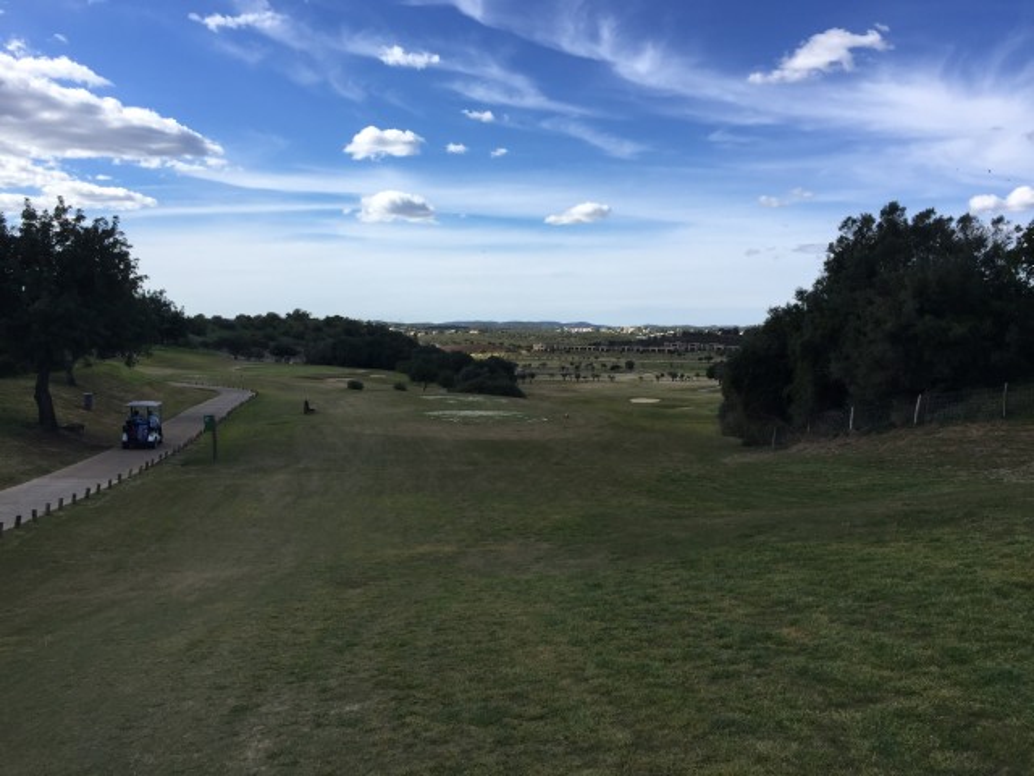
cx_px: 517
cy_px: 388
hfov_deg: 61.7
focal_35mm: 29
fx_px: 866
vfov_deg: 48.2
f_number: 2.2
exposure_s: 1/1721
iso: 32
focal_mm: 4.15
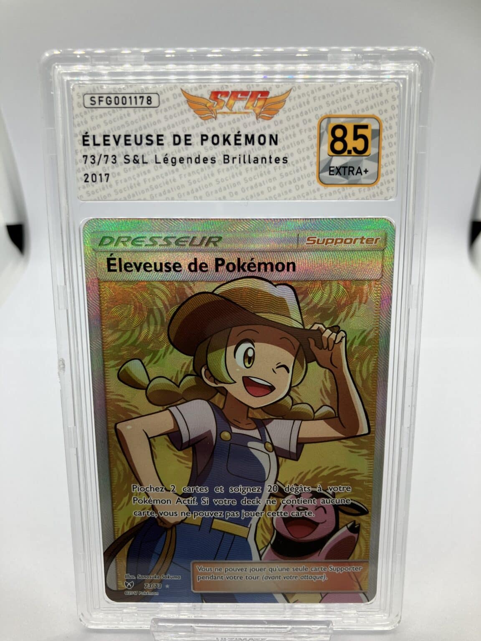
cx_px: 240
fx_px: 519
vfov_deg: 63.4
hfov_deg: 49.7
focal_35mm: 28
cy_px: 320
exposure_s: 1/121
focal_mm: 3.99
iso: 32
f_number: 1.8
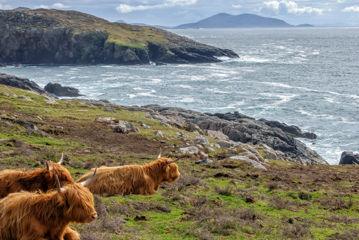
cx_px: 223
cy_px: 129
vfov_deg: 17.9
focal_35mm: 76
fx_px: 758
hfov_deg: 26.6
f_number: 4
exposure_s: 1/640
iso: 100
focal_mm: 18.9
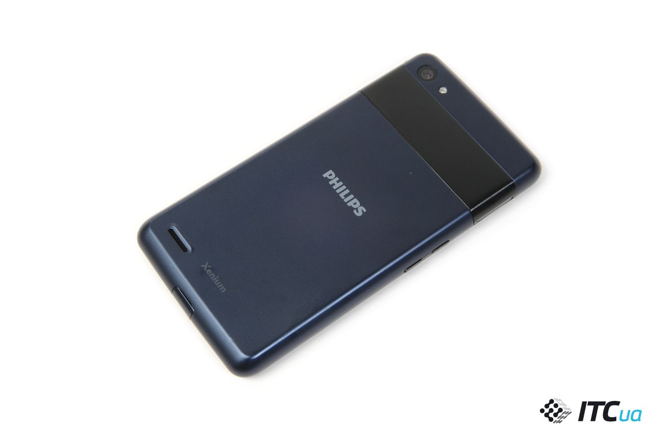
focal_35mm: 52
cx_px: 326
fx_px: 950
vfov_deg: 25.7
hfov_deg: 37.9
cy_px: 216
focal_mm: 35
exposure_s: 1/80
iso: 200
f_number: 20
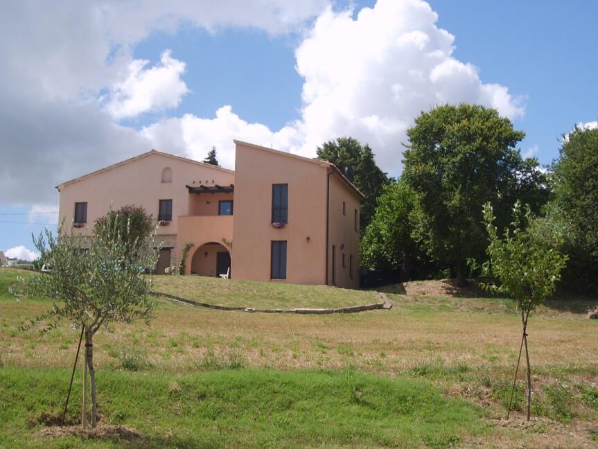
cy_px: 220
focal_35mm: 51
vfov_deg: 28.6
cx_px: 316
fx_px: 881
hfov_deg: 37.5
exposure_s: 1/180
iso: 50
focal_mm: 7.2
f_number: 7.7
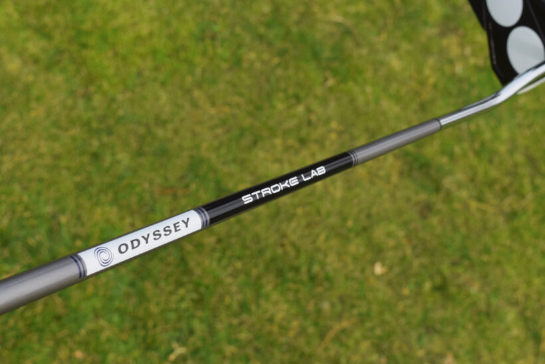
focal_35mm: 60
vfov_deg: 22.6
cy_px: 182
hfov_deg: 33.4
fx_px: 908
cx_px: 272
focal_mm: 40
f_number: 9
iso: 200
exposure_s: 1/320
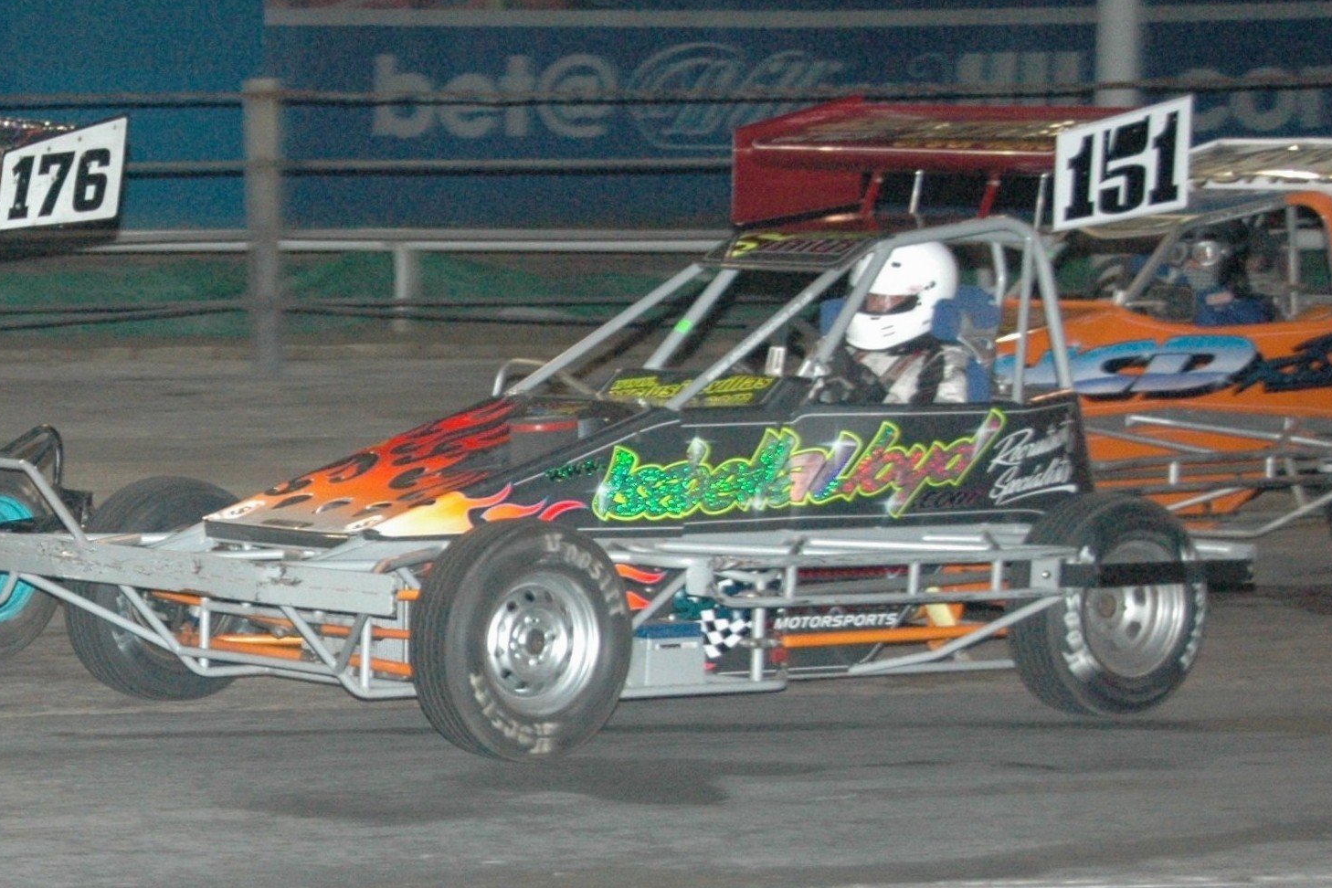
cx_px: 556
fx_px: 3589
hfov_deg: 21.0
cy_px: 418
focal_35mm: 97
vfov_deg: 14.1
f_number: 4.8
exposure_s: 1/250
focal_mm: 52
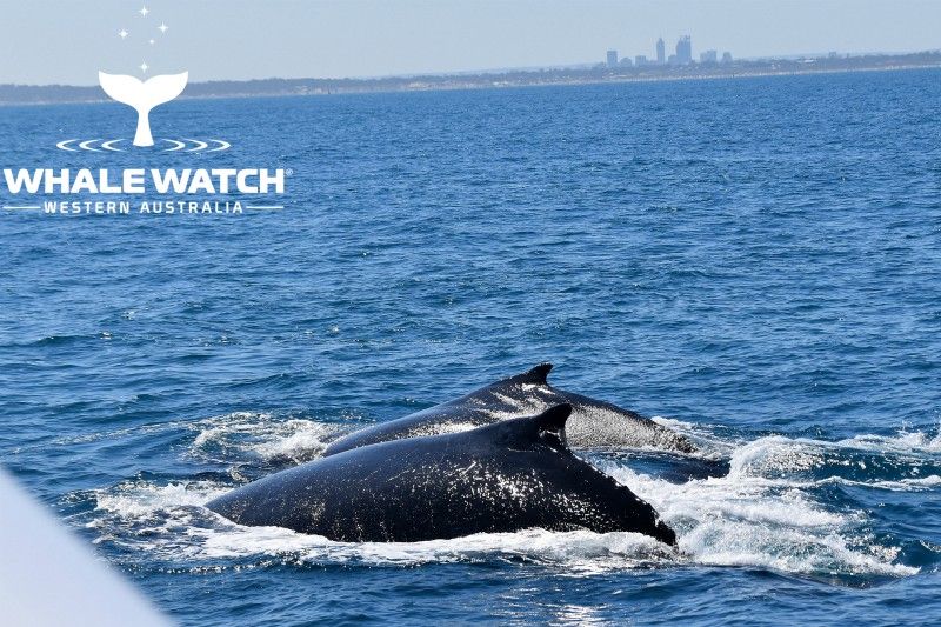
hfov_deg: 17.5
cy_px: 314
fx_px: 3057
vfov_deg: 11.7
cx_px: 470
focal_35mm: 117
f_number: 7.1
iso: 400
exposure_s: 1/2000
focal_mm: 78
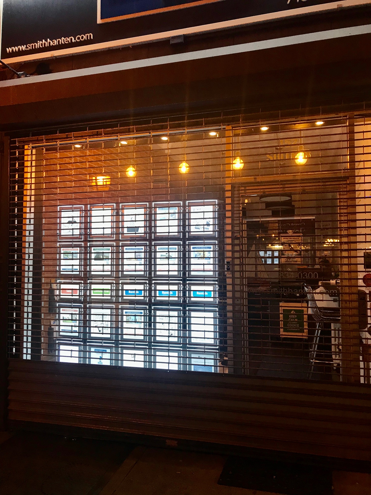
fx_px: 400
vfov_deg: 63.4
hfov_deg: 49.7
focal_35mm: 28
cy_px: 248
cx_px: 186
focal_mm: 3.99
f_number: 1.8
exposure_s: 1/24
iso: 40
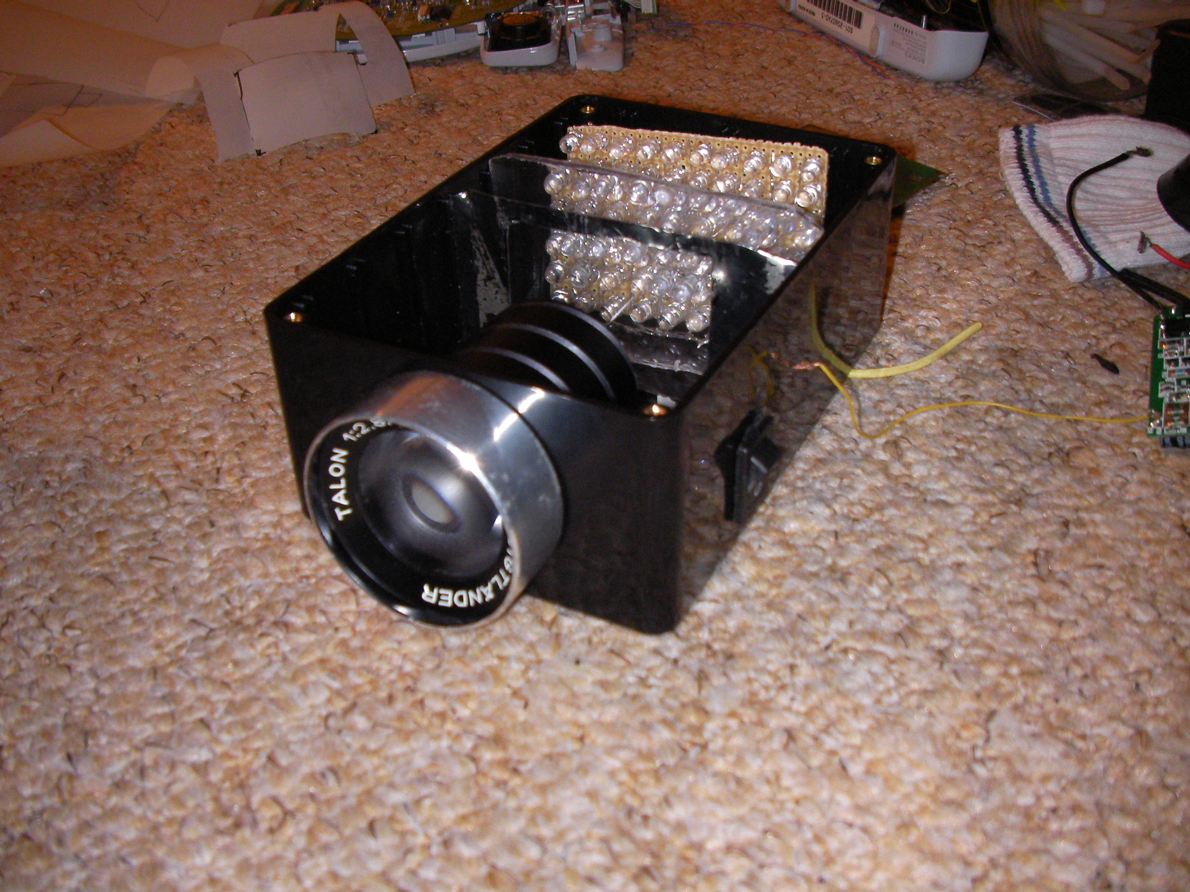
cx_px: 595
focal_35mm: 38
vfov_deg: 37.7
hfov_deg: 49.0
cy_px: 446
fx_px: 1306
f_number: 3.5
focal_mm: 6.3
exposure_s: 1/30
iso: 200
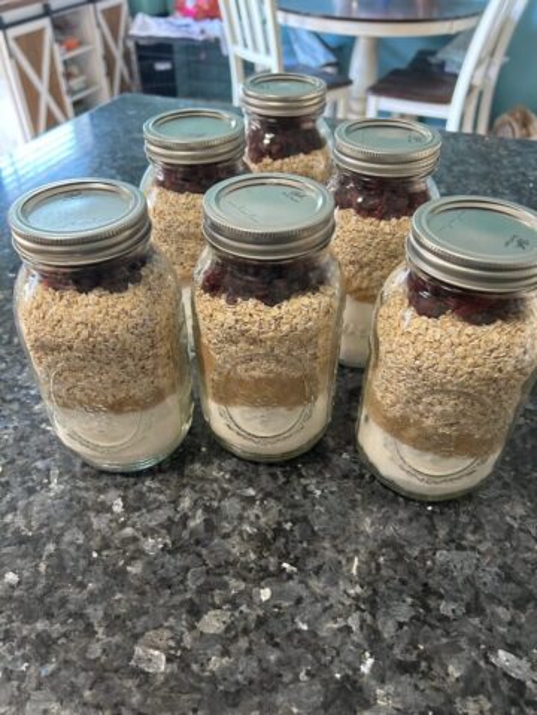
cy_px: 358
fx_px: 538
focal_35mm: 26
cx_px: 268
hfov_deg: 53.1
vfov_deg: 67.3
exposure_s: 1/60
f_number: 1.5
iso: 400
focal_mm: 5.7
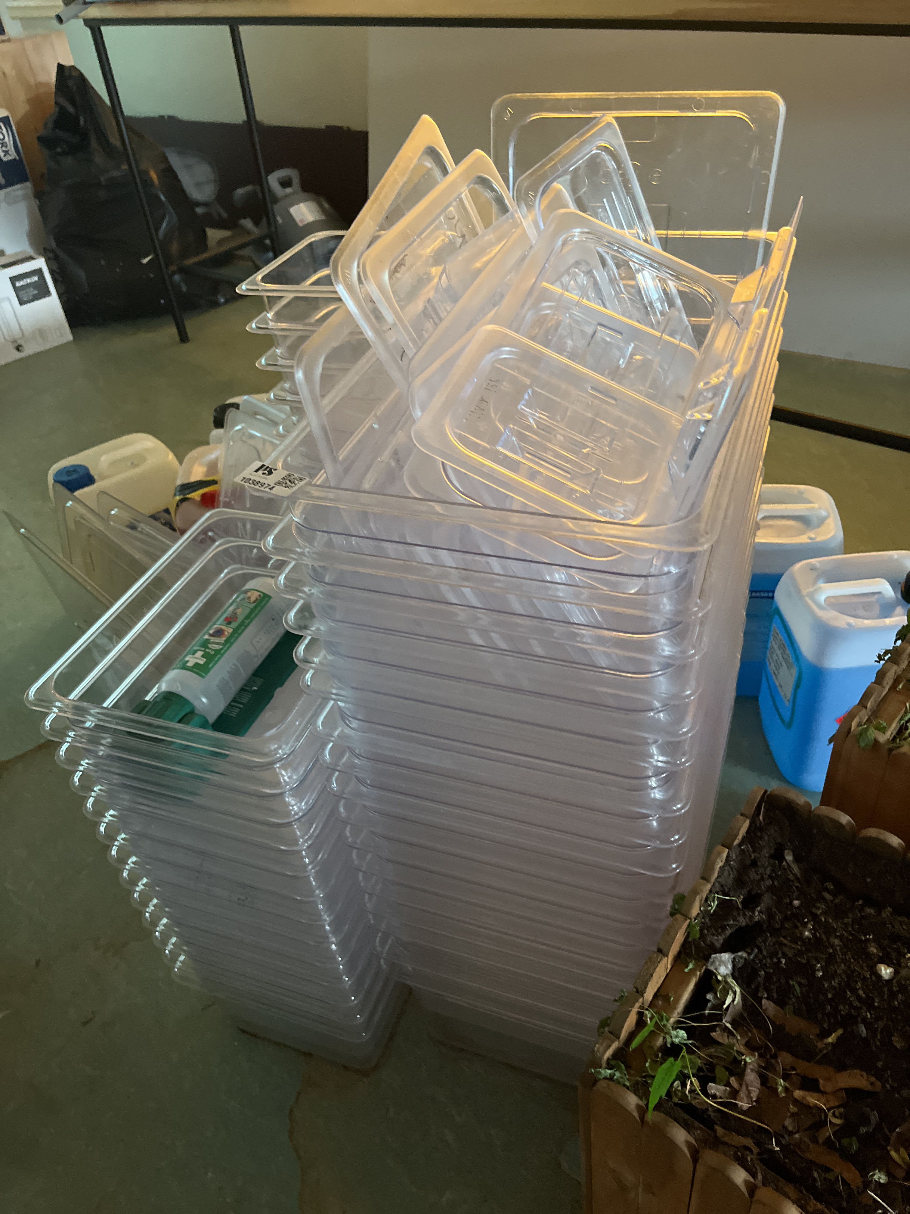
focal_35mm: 26
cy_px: 607
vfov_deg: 67.3
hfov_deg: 53.1
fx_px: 911
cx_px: 455
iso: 640
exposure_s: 1/33
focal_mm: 5.1
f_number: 1.6
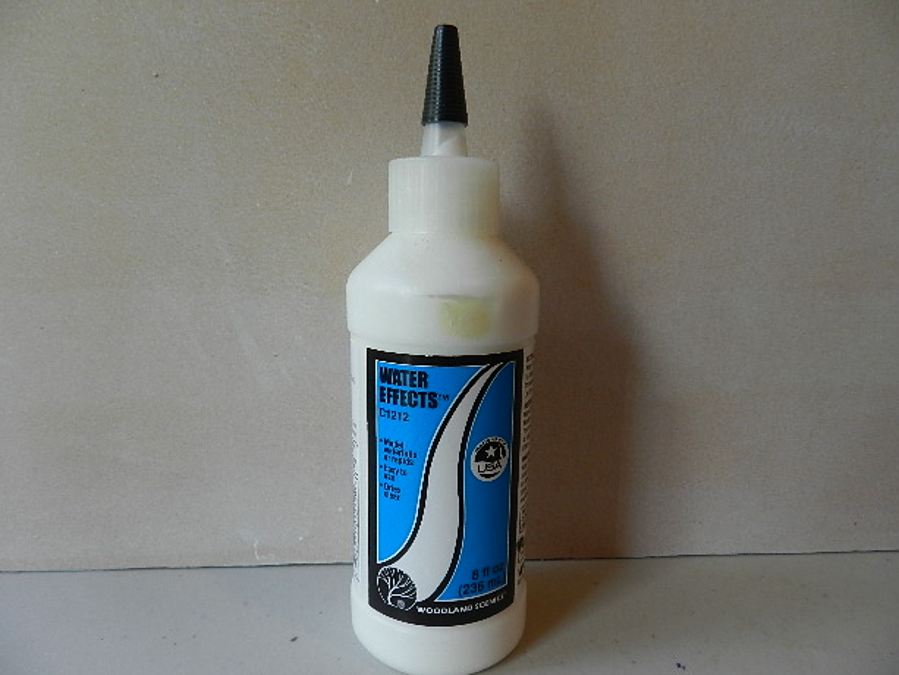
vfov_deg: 56.8
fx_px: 623
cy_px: 348
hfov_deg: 71.6
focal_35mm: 24
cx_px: 458
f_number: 3.4
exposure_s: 1/40
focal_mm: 4
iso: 160
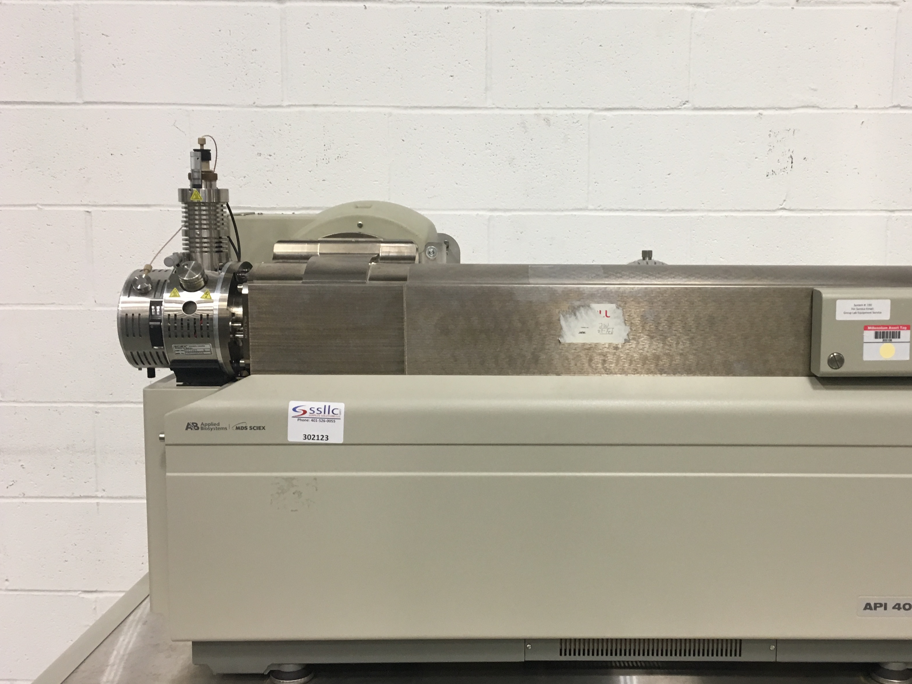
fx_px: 975
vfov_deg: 38.6
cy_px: 315
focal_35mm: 37
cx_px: 556
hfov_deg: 49.8
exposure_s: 1/30
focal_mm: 4.15
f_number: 2.2
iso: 80
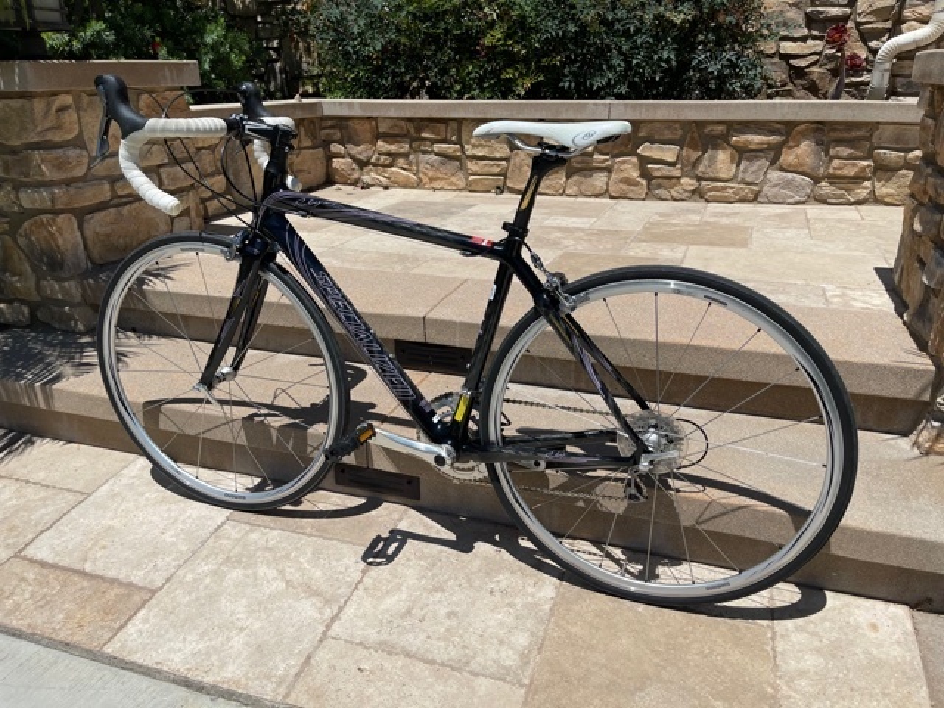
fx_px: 709
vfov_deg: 53.1
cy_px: 354
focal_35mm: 26
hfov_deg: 67.3
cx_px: 472
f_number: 1.6
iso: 32
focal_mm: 5.1
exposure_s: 1/6993
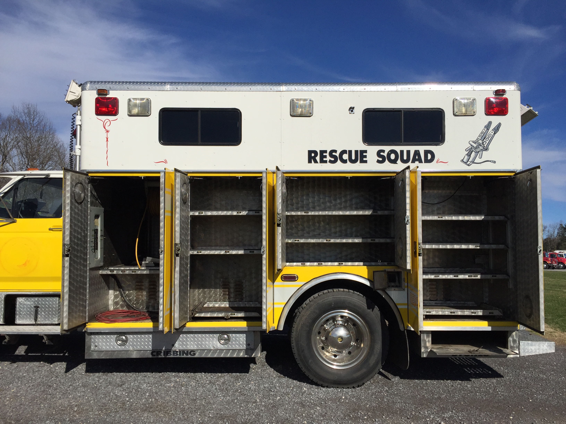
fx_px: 474
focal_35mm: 29
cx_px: 283
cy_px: 212
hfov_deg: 61.7
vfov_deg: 48.2
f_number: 2.2
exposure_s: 1/6623
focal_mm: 4.15
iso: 32
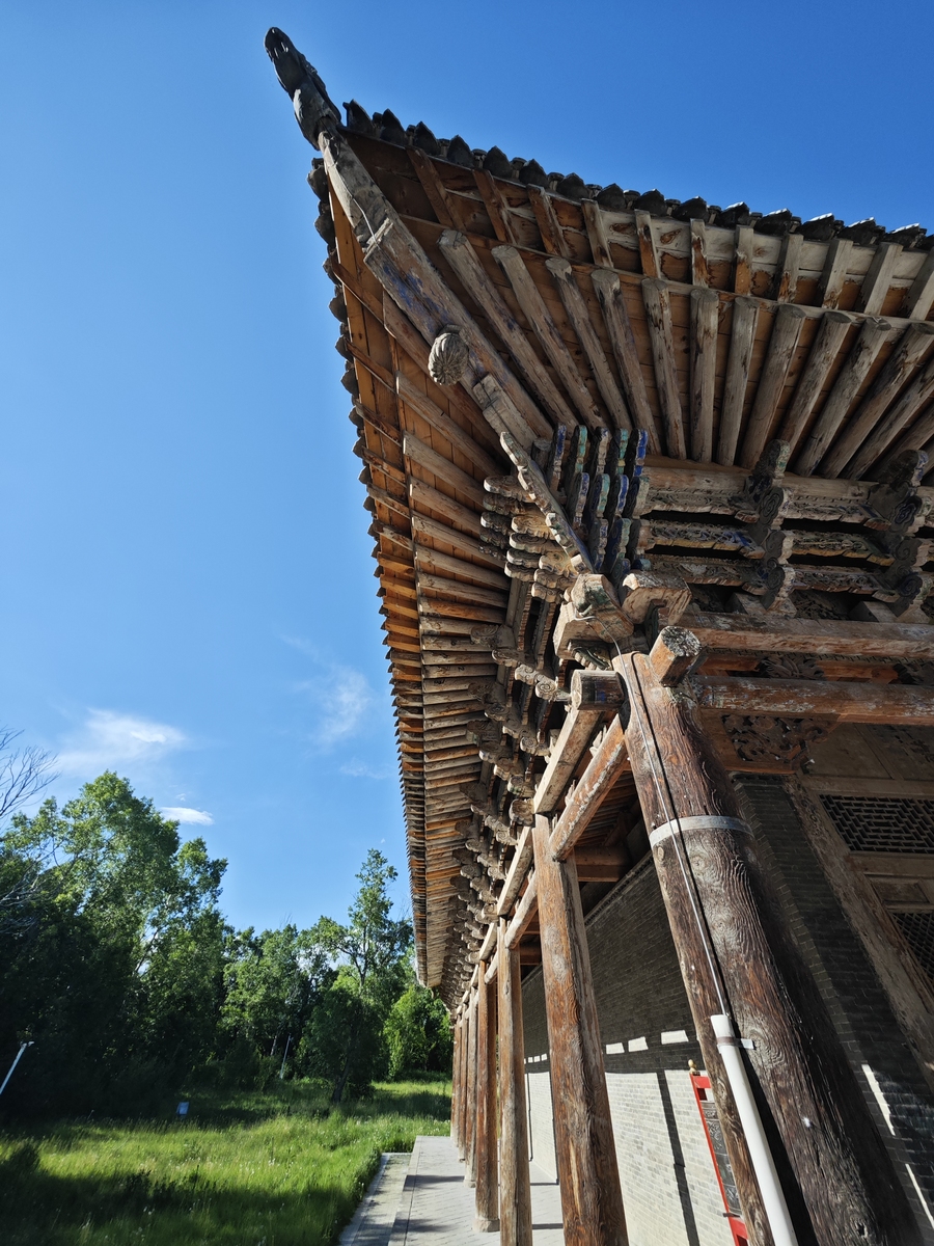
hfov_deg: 94.5
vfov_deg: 110.5
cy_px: 623
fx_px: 432
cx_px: 467
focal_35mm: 12
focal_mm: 2.03
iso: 50
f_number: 1.8
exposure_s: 1/1600
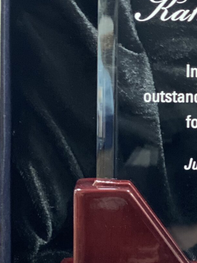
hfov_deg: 8.9
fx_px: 1244
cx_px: 245
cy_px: 50
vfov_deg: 12.0
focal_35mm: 164
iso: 400
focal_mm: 6
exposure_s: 1/17
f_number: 2
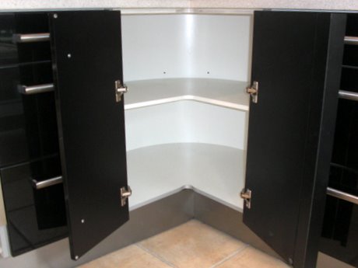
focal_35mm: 36
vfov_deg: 39.7
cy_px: 134
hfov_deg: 51.4
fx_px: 372
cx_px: 179
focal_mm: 6.3
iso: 200
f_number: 2.8
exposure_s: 1/30
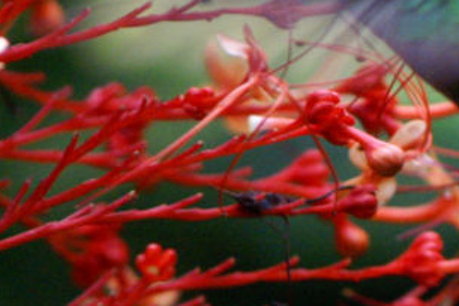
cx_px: 686
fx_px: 19531
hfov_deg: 1.3
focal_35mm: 1532
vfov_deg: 0.9
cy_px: 64
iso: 1600
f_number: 6.3
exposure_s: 1/320
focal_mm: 230
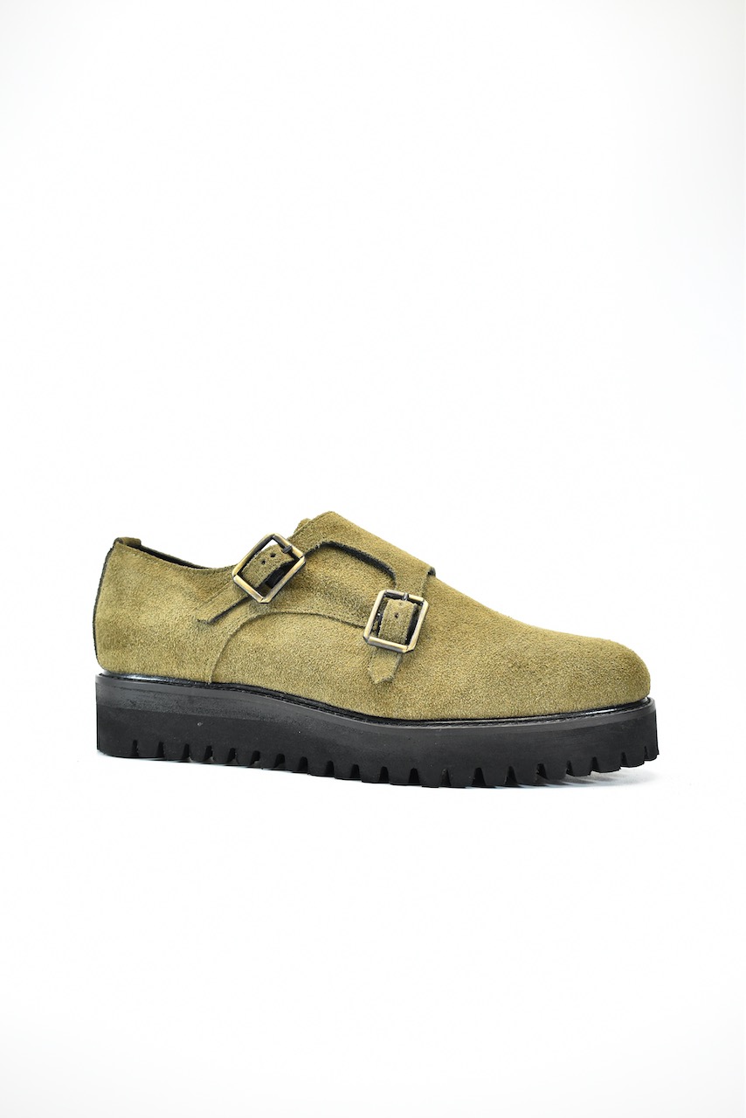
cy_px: 559
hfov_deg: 35.5
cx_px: 373
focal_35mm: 38
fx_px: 1165
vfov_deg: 51.3
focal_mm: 25
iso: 1600
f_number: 5.6
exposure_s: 1/400
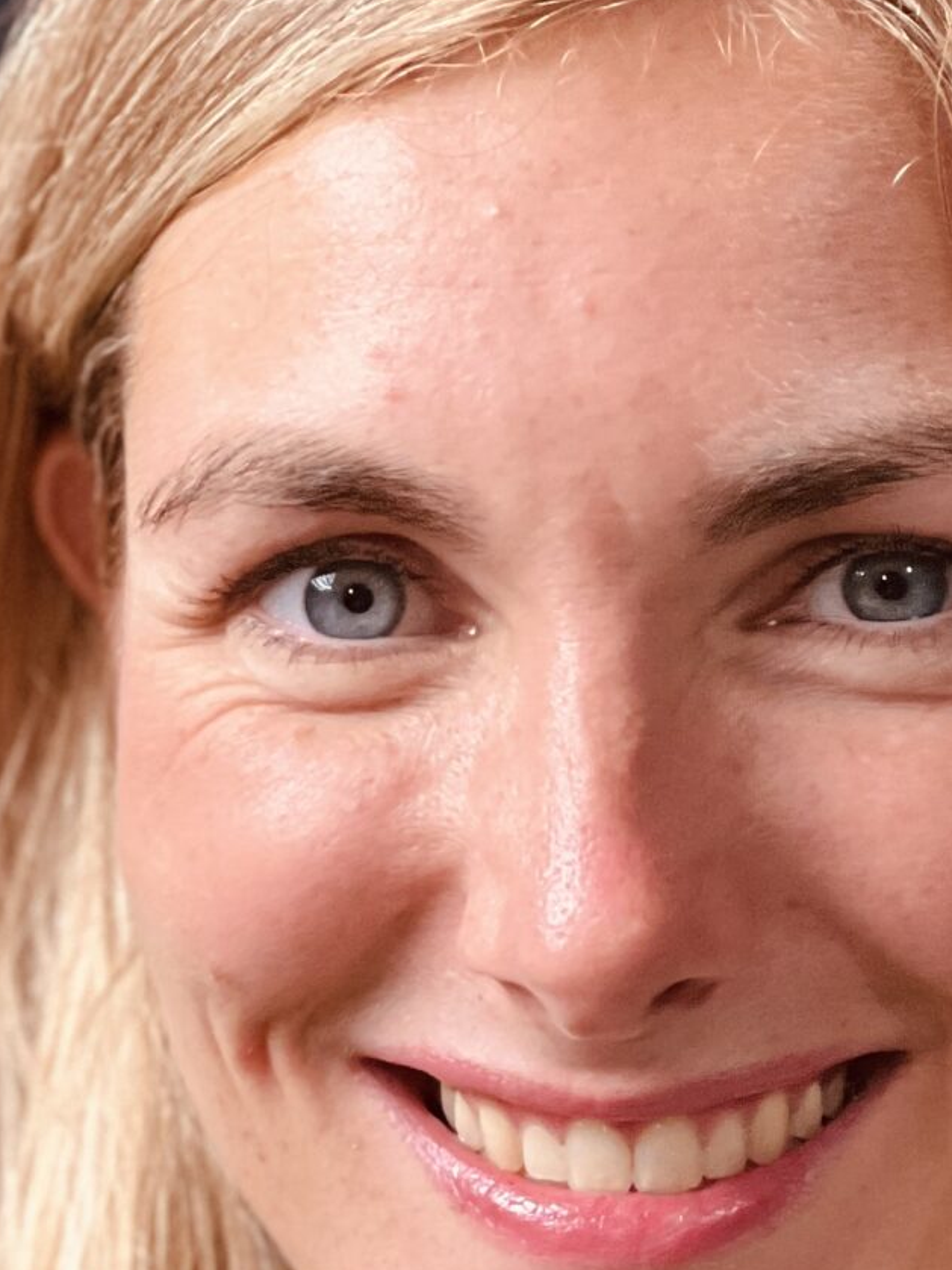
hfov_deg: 6.3
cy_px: 1312
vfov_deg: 8.4
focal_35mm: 235
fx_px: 8619
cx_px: 858
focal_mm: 9
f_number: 2.8
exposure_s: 1/107
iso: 250
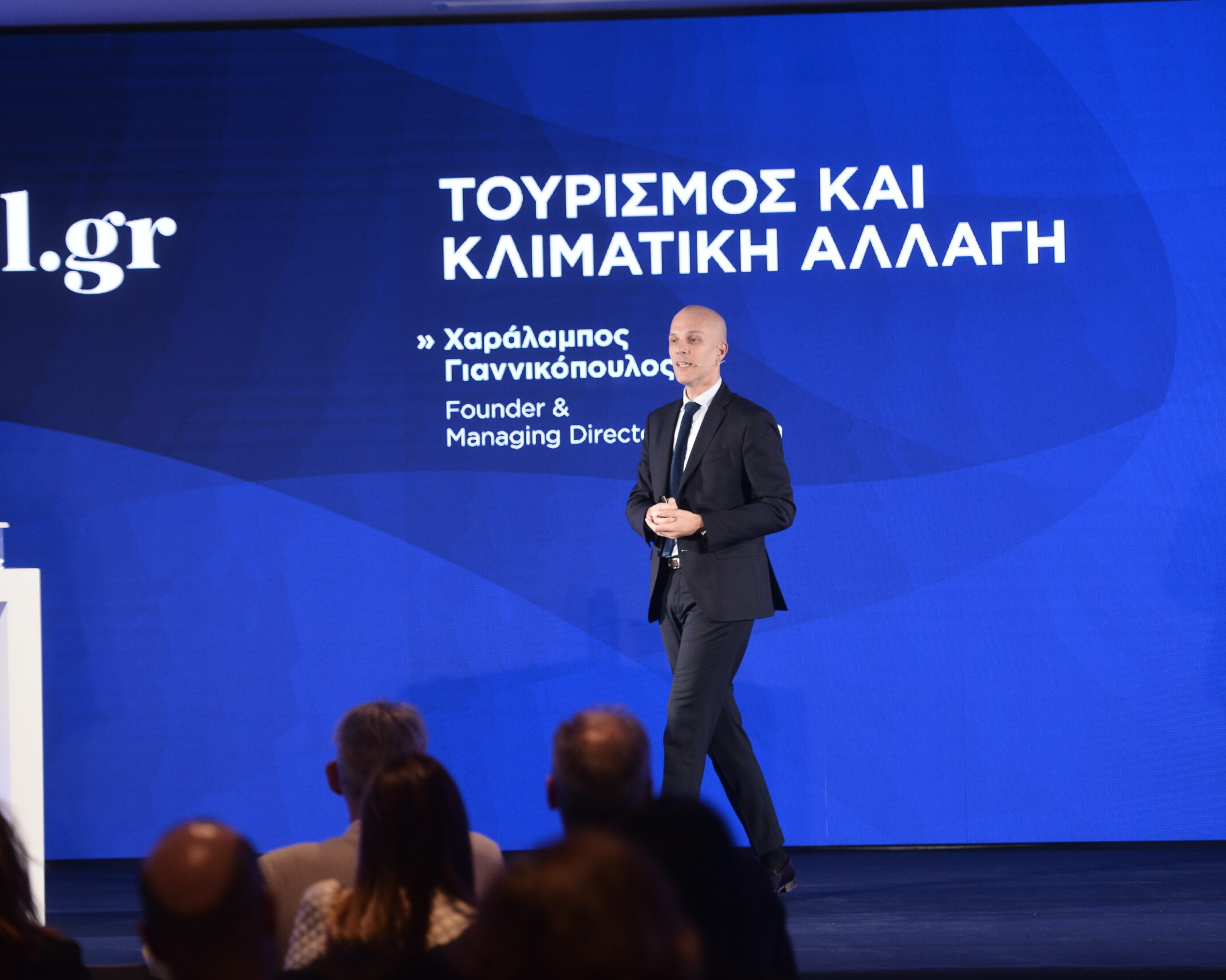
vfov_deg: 13.4
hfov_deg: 16.7
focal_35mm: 115
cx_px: 551
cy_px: 490
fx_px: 4173
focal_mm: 102
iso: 1250
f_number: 2.8
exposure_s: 1/200
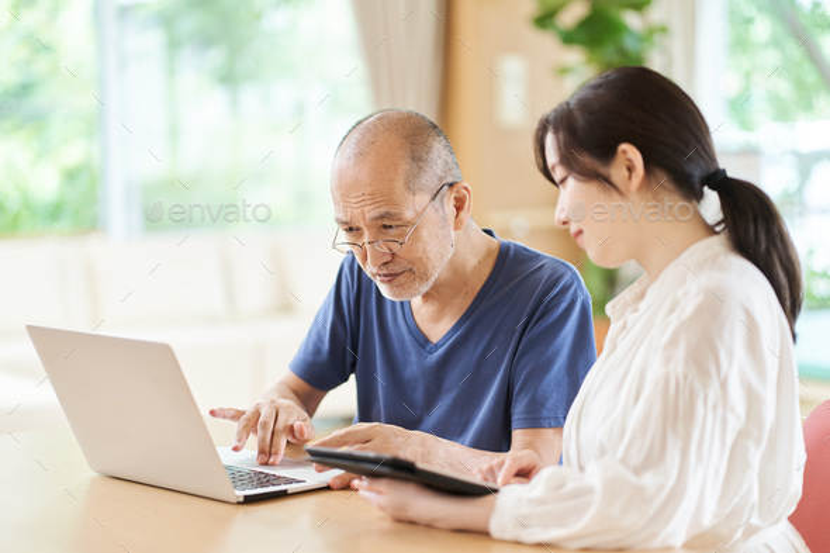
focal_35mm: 85
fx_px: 1959
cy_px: 276
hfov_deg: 23.9
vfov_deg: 16.1
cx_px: 415
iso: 200
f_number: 2
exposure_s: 1/100
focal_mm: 85
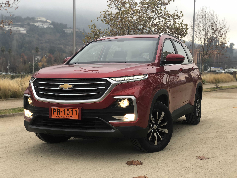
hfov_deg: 36.8
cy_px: 89
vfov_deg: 28.0
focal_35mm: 52
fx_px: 356
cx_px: 118
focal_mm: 6
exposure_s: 1/60
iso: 16
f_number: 2.4
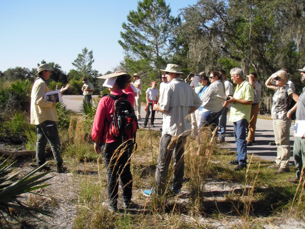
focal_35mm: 38
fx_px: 335
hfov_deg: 49.0
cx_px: 152
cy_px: 114
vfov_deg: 37.7
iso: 100
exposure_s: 1/200
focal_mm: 6.7
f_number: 6.6
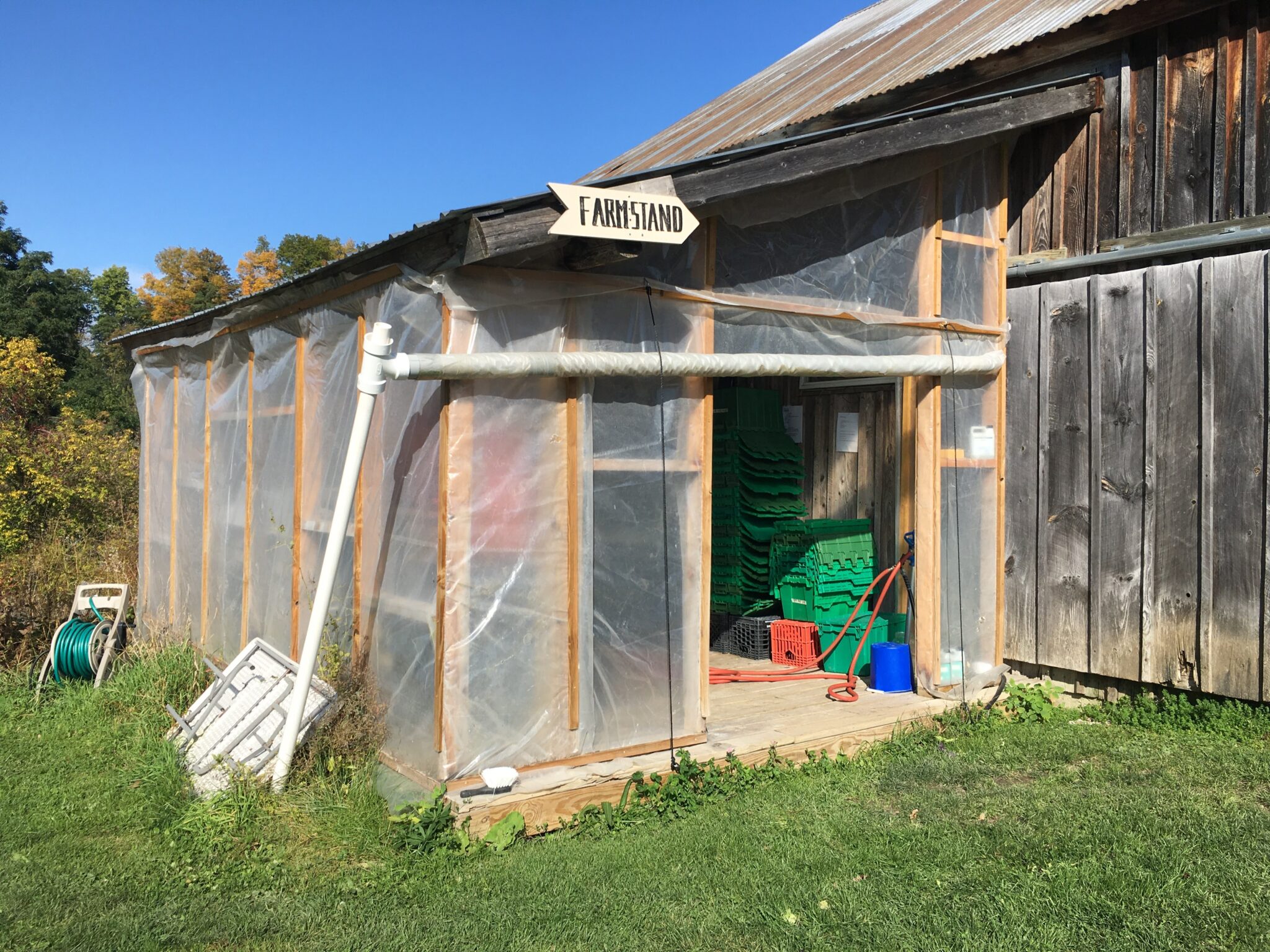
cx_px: 635
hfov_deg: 61.7
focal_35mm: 29
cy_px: 476
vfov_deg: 48.2
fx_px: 1064
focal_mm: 4.15
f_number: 2.2
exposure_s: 1/1479
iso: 25
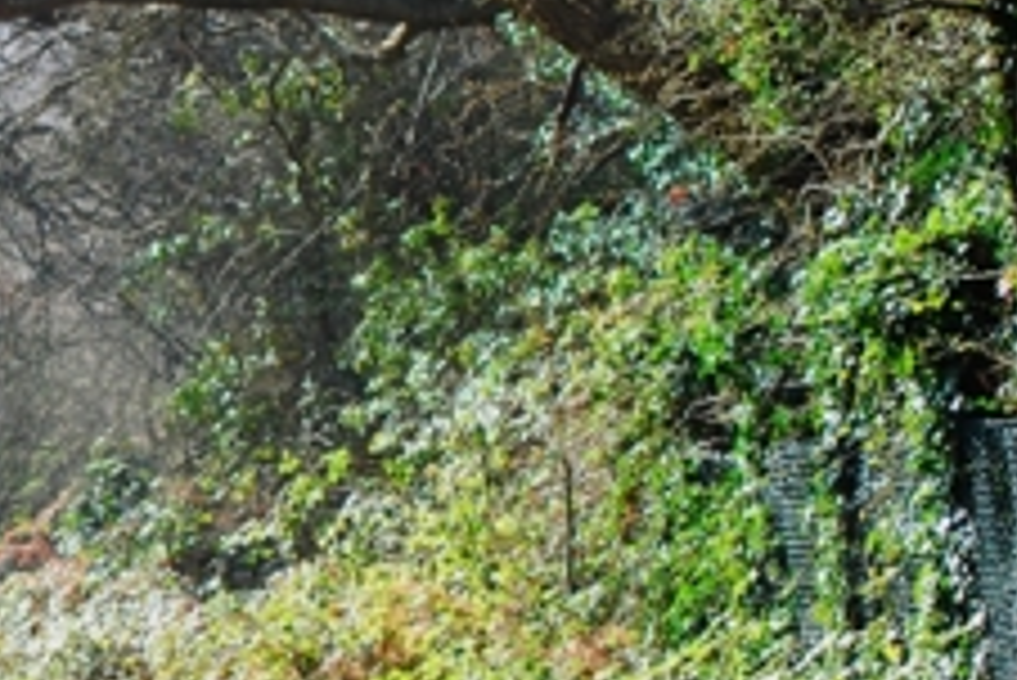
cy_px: 369
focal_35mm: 270
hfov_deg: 7.5
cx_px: -256
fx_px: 7632
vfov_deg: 5.1
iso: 200
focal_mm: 70
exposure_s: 1/125
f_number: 5.6
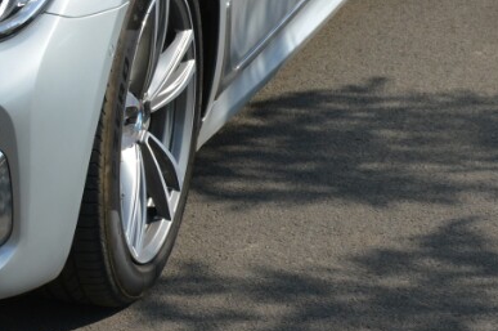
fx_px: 2399
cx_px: -167
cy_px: -93
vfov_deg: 7.8
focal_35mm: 174
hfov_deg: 11.5
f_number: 8
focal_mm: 35
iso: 100
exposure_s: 1/250
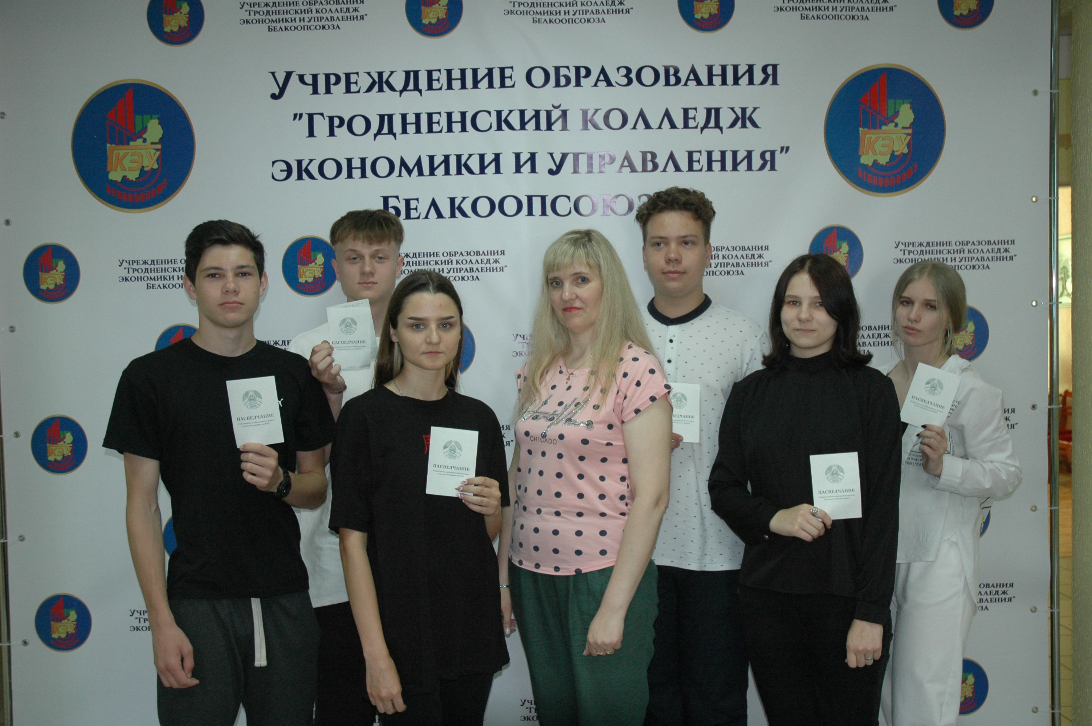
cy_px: 363
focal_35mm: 38
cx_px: 546
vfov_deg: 35.4
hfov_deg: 51.3
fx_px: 1136
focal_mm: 25
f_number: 3.8
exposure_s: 1/60
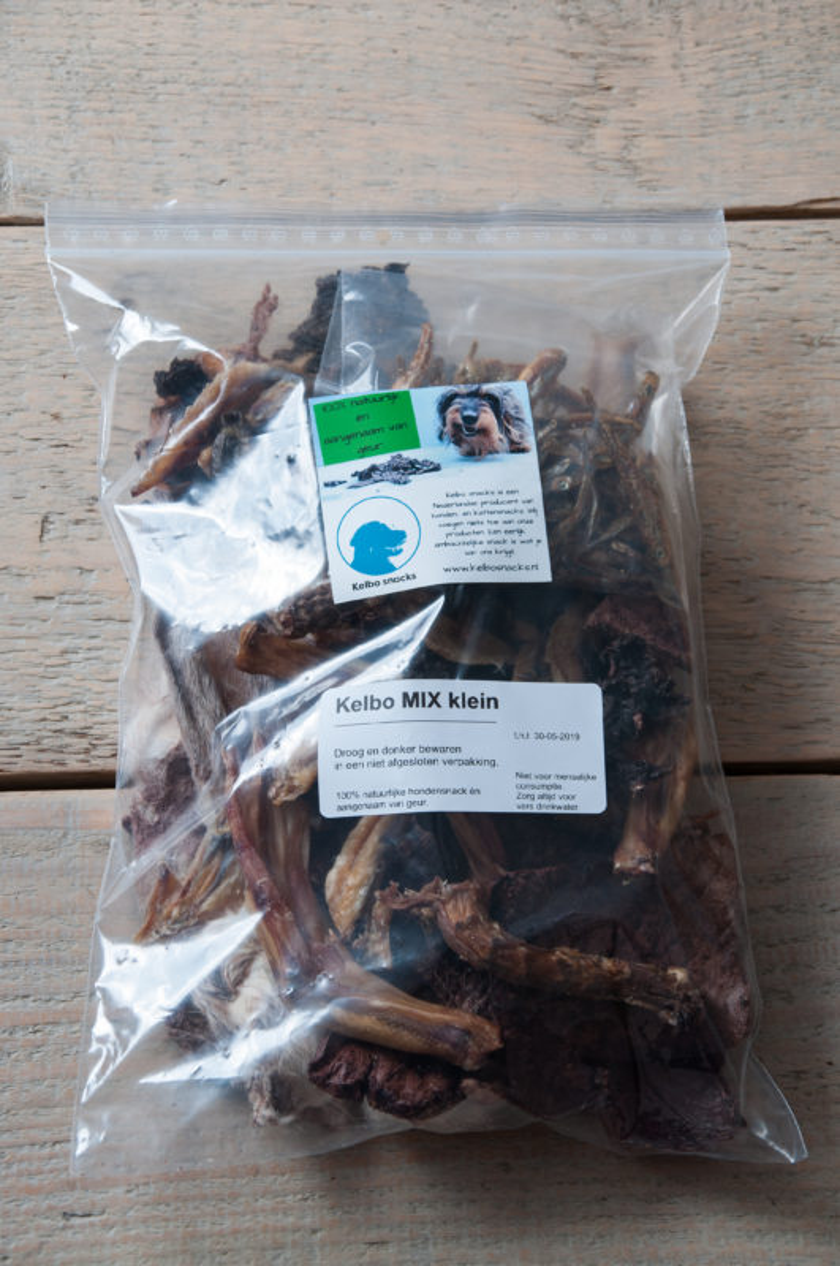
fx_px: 3791
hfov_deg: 12.6
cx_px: 420
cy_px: 633
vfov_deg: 19.0
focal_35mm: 108
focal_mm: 72
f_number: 7.1
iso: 200
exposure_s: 1/200
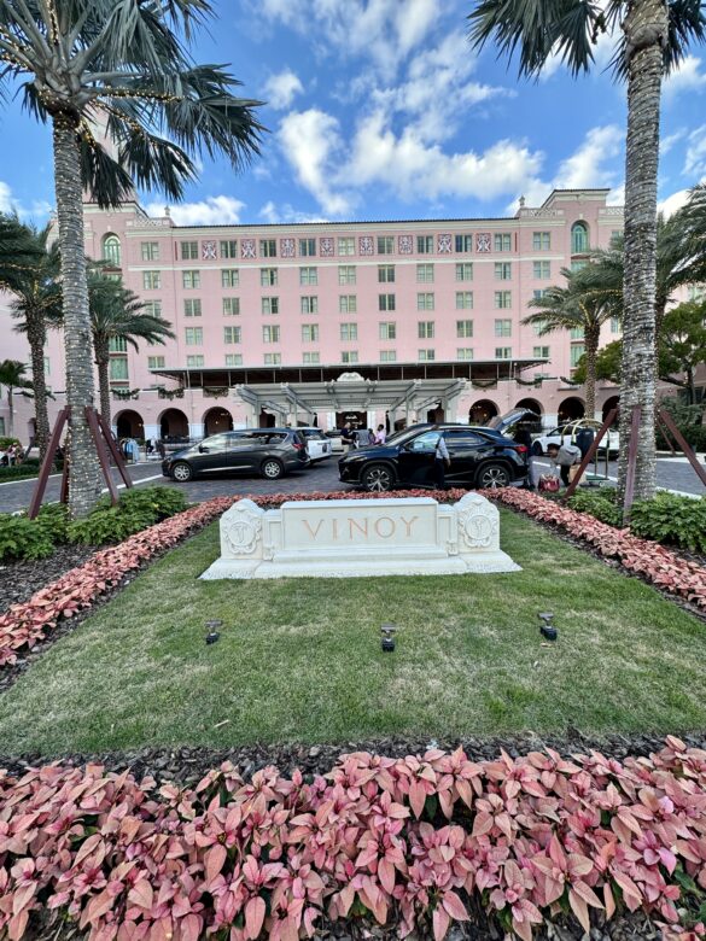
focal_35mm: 14
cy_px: 470
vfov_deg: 102.1
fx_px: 381
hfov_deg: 85.7
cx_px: 353
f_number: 2.2
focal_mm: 2.22
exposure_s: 1/207
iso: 40
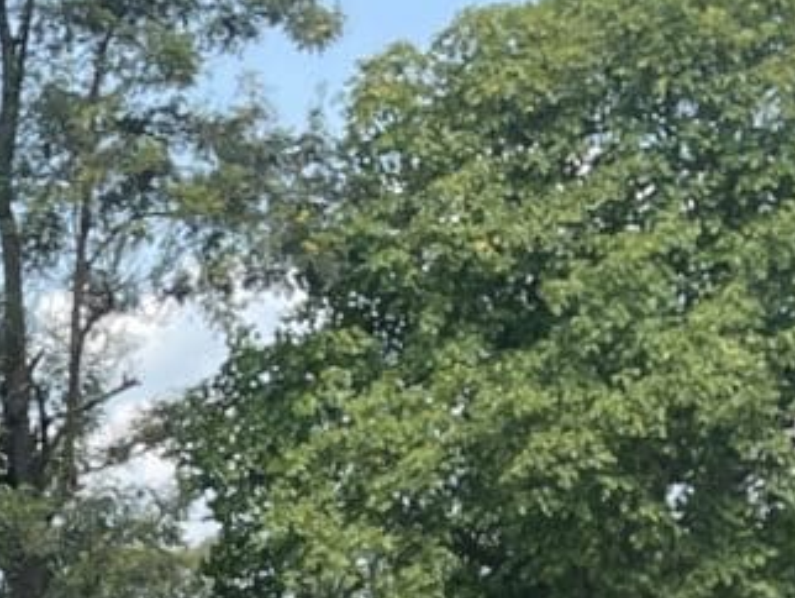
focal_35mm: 159
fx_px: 3654
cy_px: 1438
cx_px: -842
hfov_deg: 11.2
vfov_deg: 8.5
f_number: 1.6
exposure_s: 1/1534
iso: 32
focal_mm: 5.1
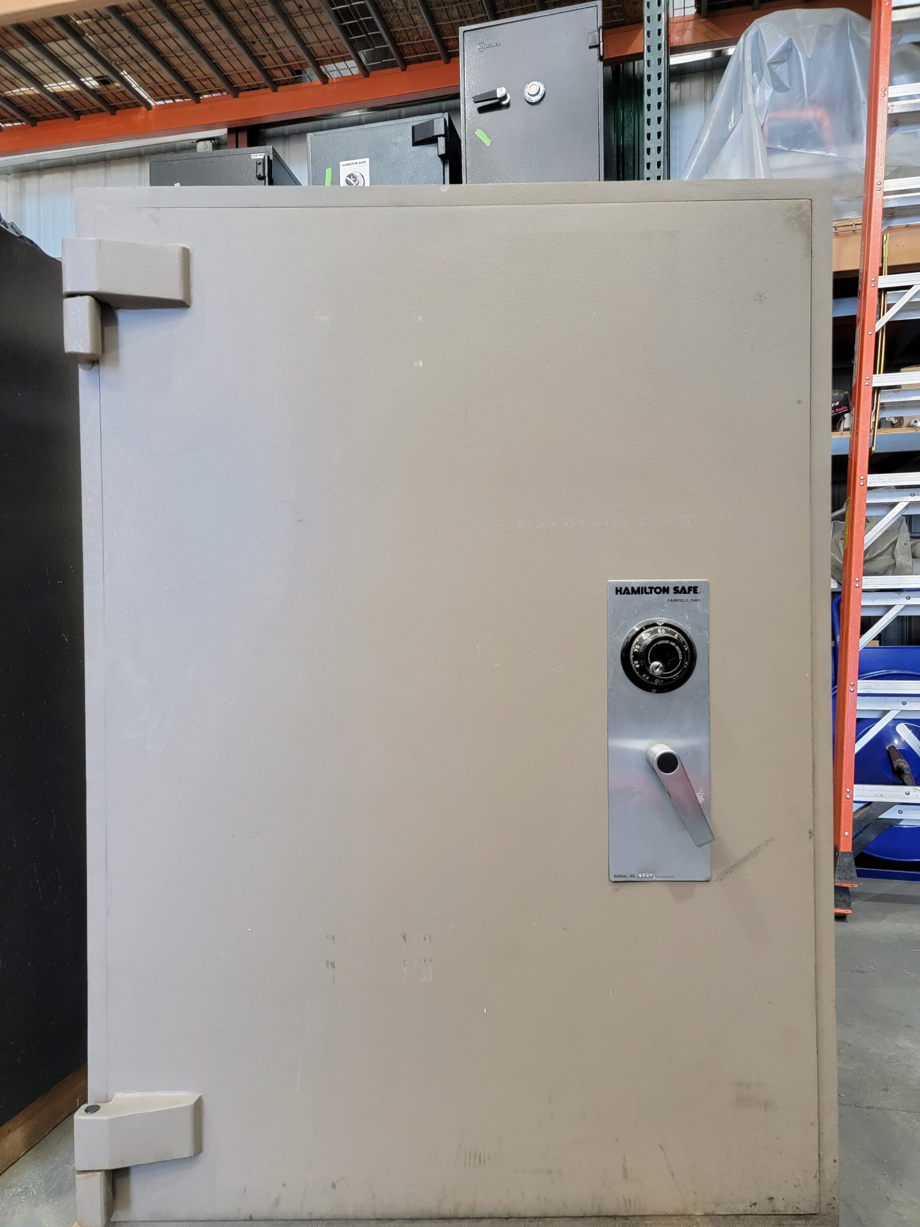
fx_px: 886
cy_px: 628
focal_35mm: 25
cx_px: 467
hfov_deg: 54.9
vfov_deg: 69.4
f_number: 1.8
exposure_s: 1/119
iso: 320
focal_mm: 6.7
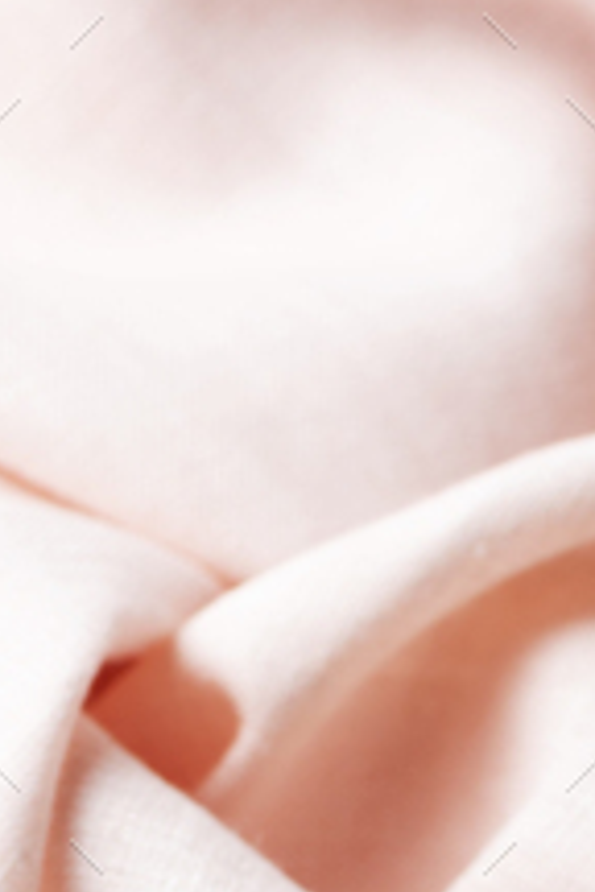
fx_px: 10660
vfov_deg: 4.7
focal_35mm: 430
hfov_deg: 3.2
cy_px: 1648
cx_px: 273
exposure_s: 1/160
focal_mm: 105
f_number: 7.1
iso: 100
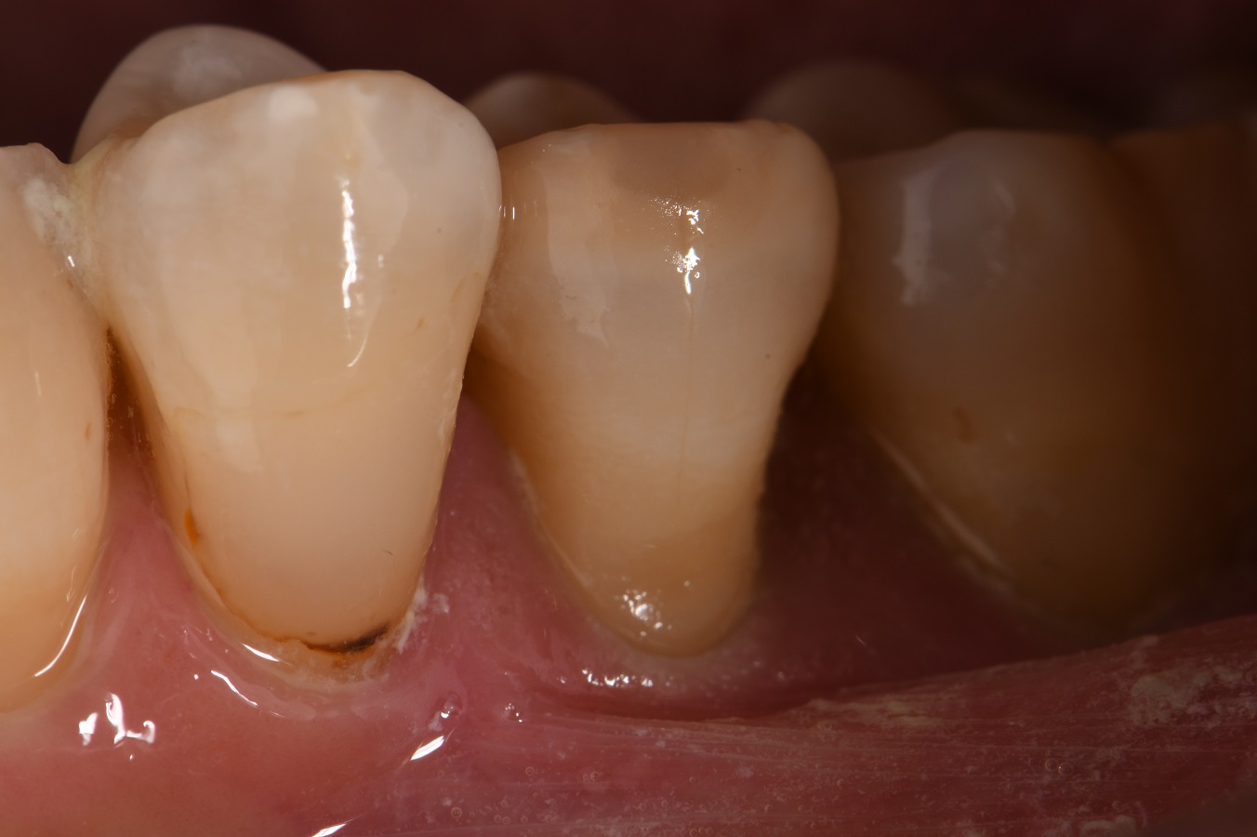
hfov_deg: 13.1
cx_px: 628
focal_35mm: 157
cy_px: 418
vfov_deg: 8.7
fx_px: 5479
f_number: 32
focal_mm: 105
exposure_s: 1/160
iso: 200
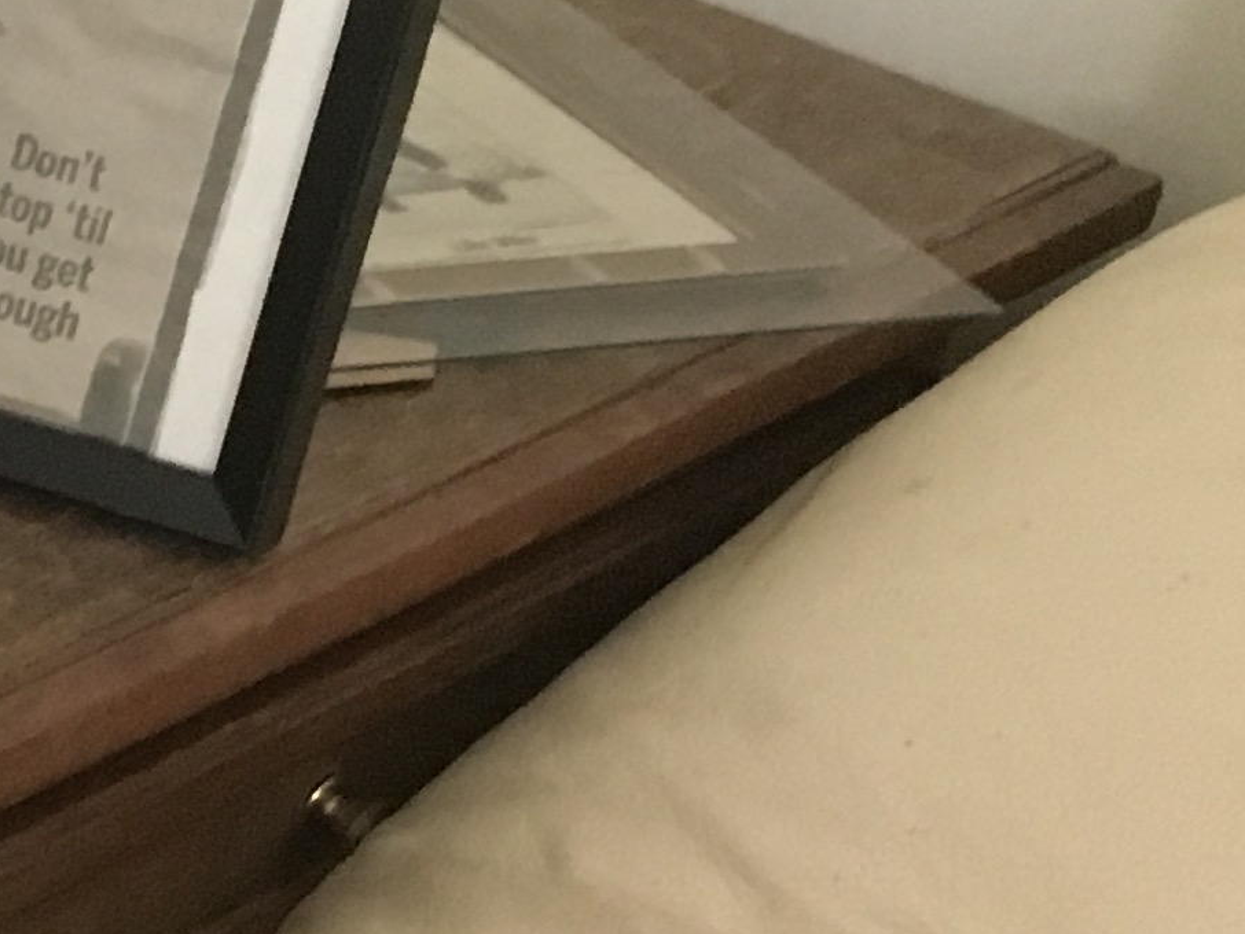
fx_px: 4641
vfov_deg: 11.5
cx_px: -1481
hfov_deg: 12.7
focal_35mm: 129
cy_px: 489
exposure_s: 1/15
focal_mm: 4.15
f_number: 2.2
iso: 400
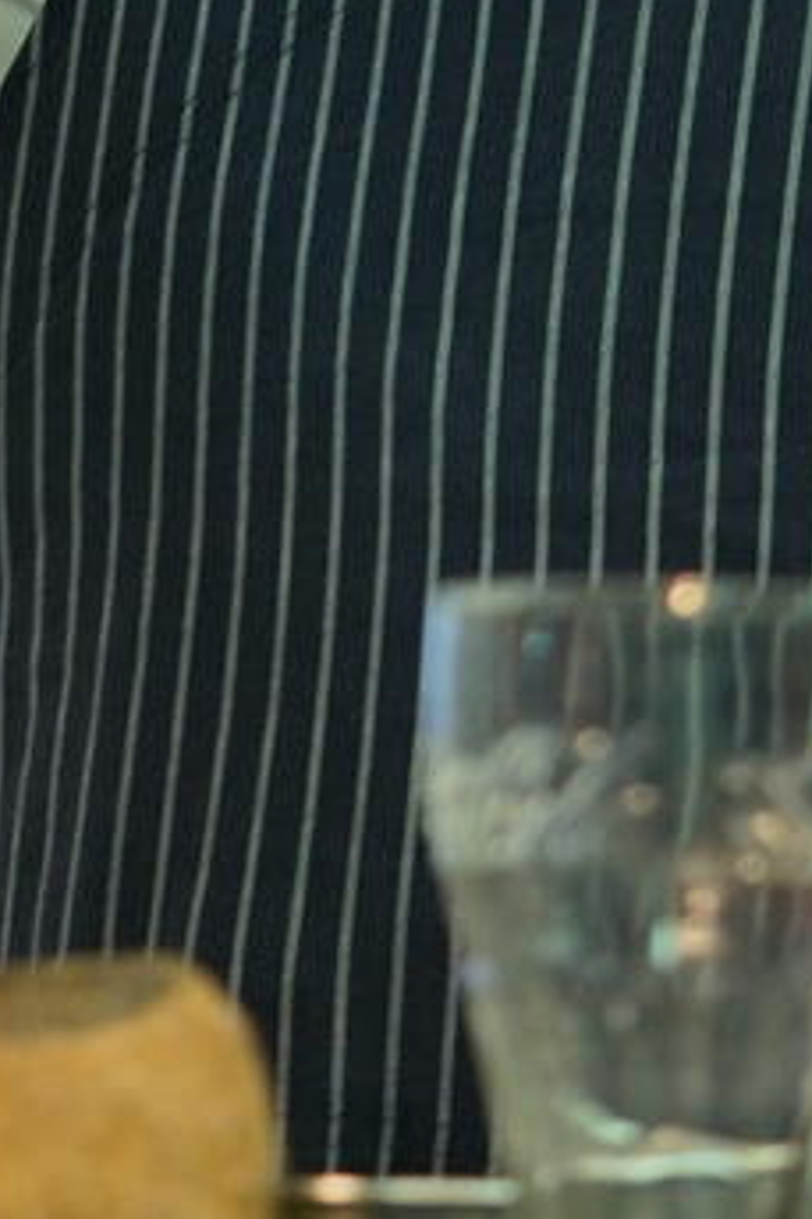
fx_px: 17034
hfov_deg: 2.7
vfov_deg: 4.1
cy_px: -897
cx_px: 582
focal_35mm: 503
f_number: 3.2
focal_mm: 90
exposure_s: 1/160
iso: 800
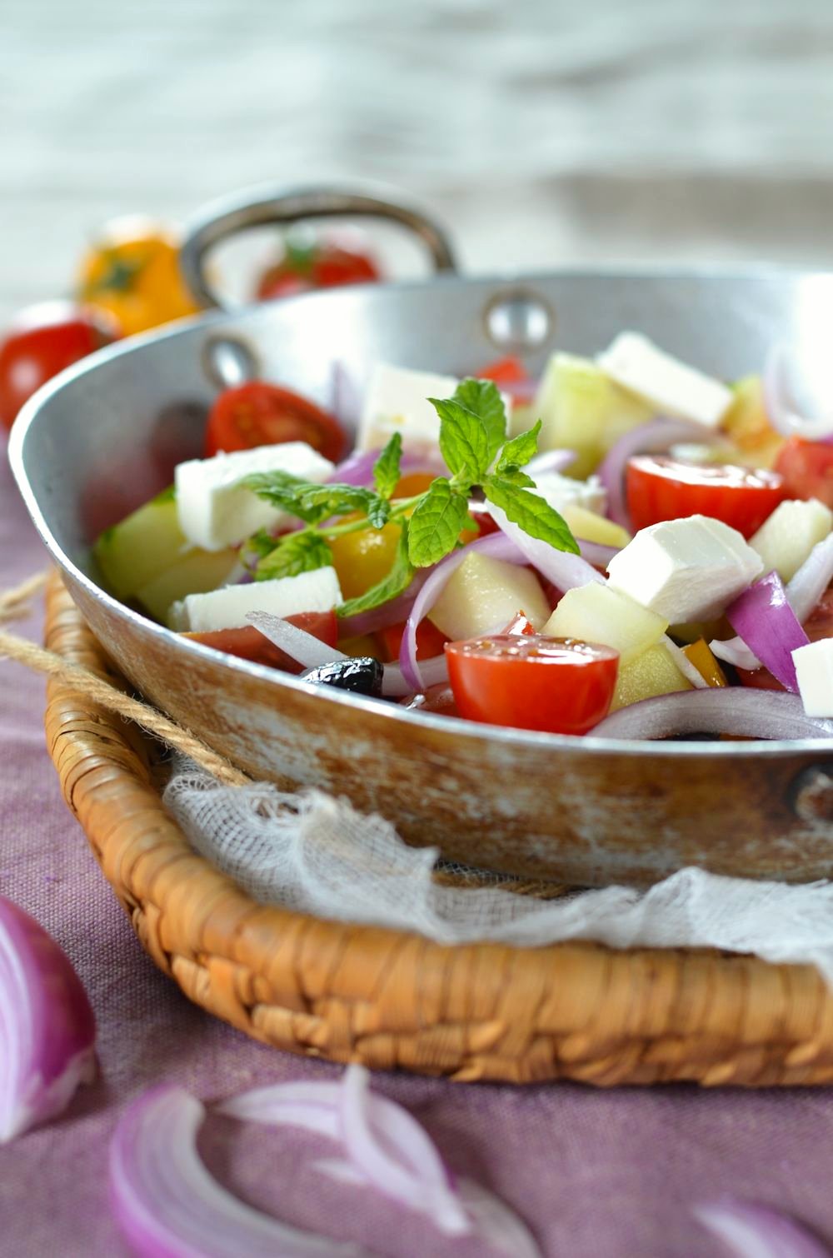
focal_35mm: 75
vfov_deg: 27.0
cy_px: 629
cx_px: 416
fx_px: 2615
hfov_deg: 18.1
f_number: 4.5
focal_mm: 50
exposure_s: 1/80
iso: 400
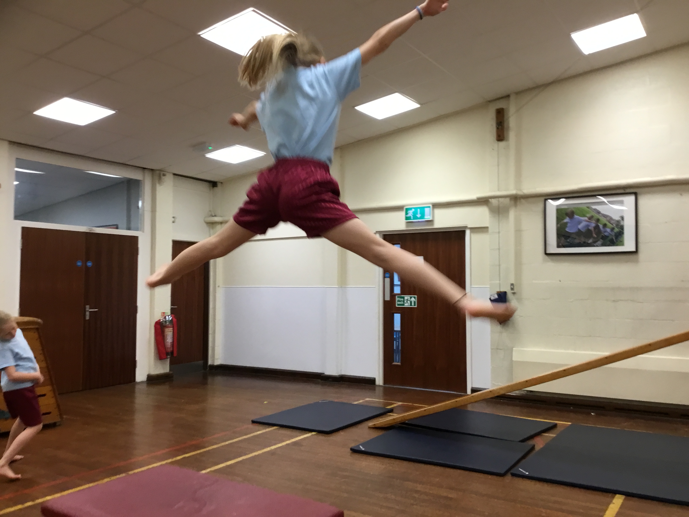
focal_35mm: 31
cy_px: 258
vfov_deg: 45.4
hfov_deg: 58.4
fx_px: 617
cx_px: 344
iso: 100
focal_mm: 3.3
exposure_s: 1/33
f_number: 2.4
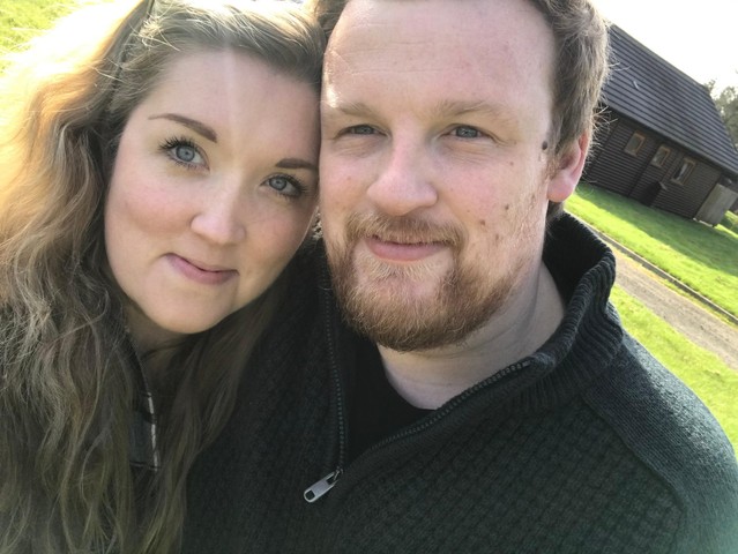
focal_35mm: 32
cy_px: 277
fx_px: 683
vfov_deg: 44.2
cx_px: 369
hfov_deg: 56.8
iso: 25
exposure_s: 1/232
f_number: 2.2
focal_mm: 2.87
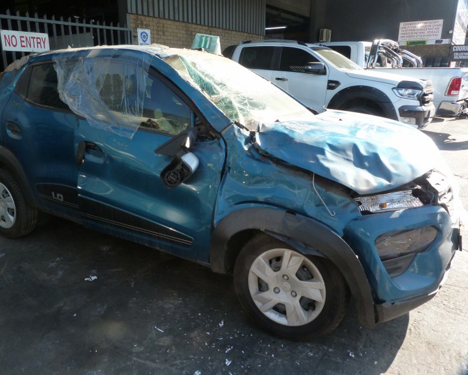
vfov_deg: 53.2
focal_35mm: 27
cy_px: 185
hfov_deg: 64.0
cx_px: 217
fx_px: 374
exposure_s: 1/125
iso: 125
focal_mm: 4.5
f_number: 4
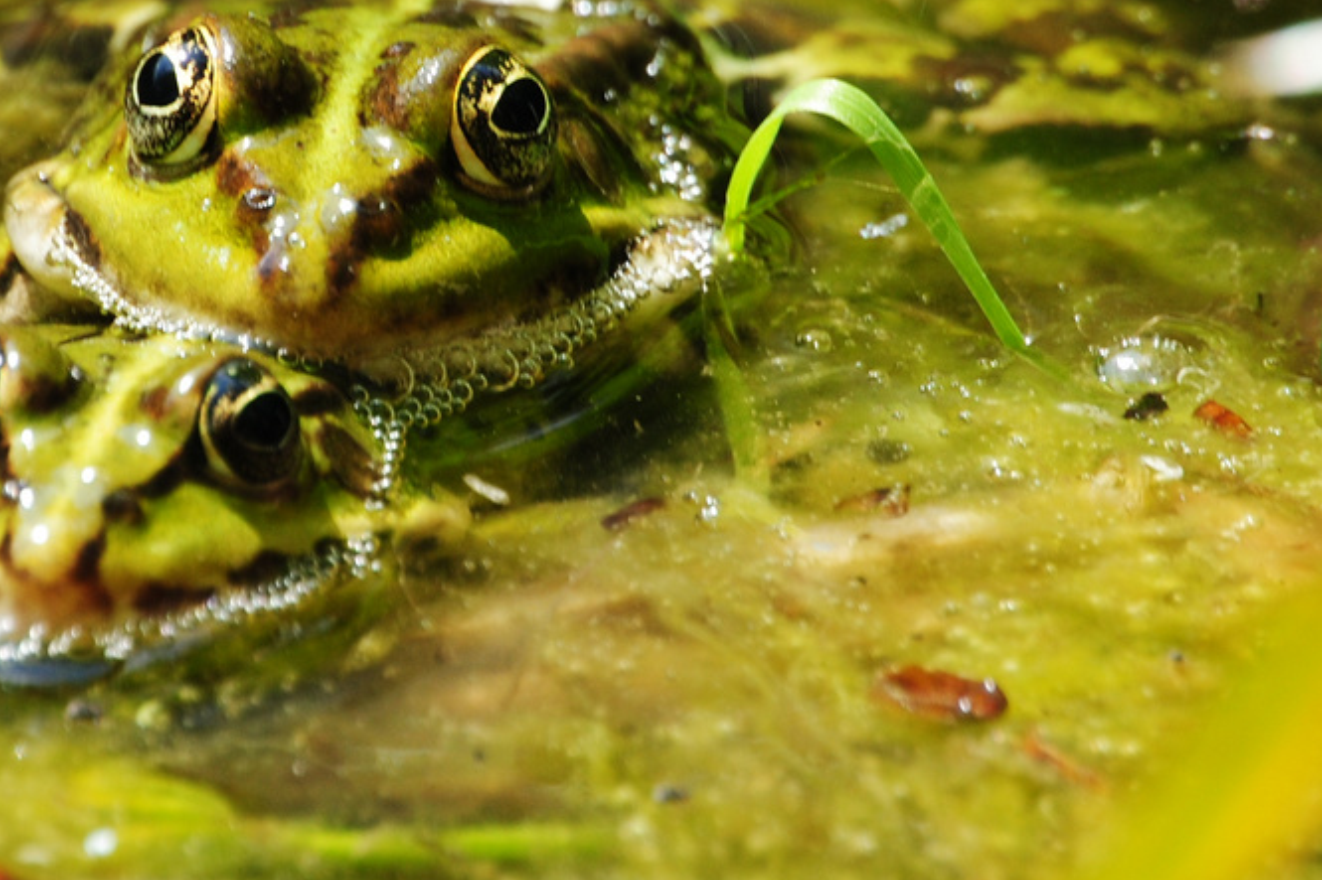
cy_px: 272
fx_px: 26762
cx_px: 450
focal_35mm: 729
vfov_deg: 1.9
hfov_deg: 2.8
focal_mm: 200
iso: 200
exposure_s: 1/160
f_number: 9
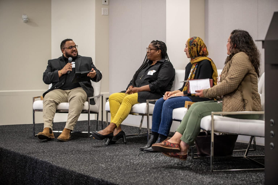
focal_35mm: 78
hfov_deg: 26.0
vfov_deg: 17.5
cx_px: 139
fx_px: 602
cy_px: 92
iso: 1000
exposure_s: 1/80
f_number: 2.8
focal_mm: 78
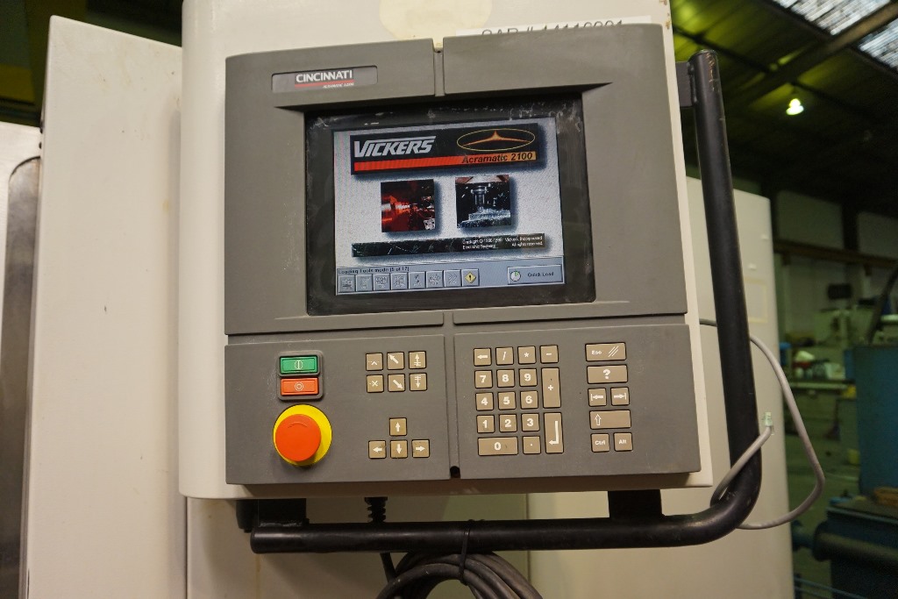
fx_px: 599
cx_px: 449
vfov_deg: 53.1
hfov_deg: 73.7
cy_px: 300
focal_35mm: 24
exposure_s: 1/160
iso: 1250
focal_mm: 16
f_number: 4
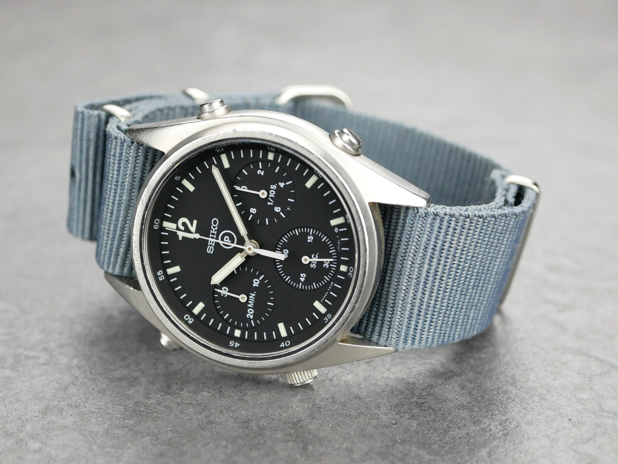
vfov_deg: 24.4
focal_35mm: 60
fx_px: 1072
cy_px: 232
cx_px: 309
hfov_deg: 32.2
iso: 800
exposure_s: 1/200
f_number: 4.5
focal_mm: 30
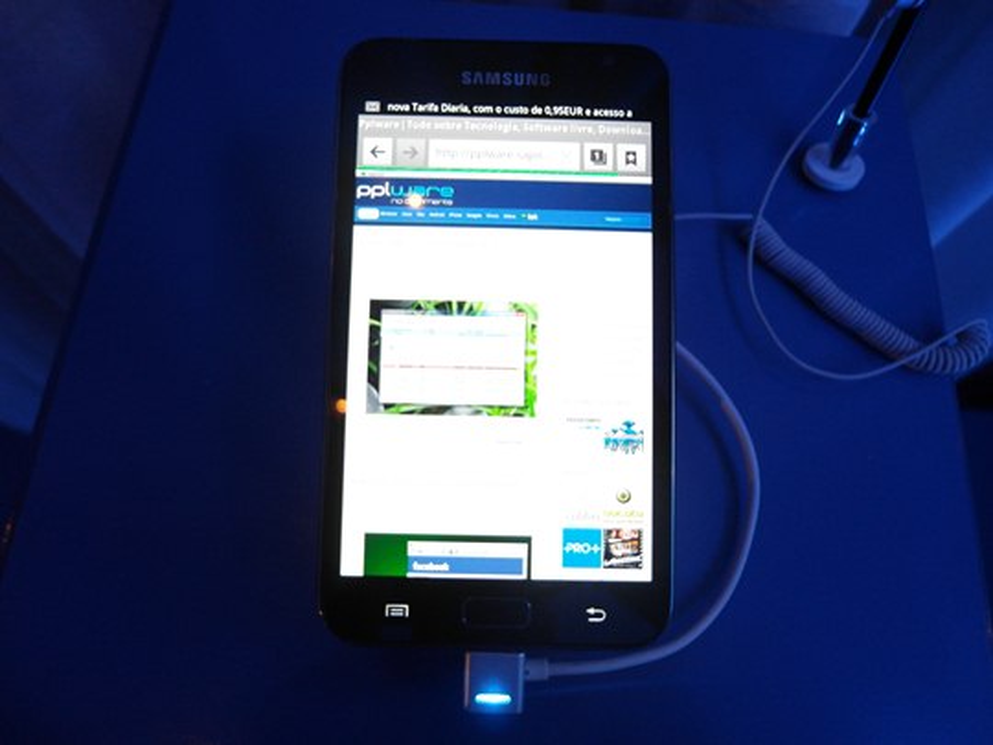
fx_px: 688
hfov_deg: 71.6
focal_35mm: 24
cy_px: 372
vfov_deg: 56.8
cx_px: 496
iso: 200
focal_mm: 5.2
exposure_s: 1/30
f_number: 2.1
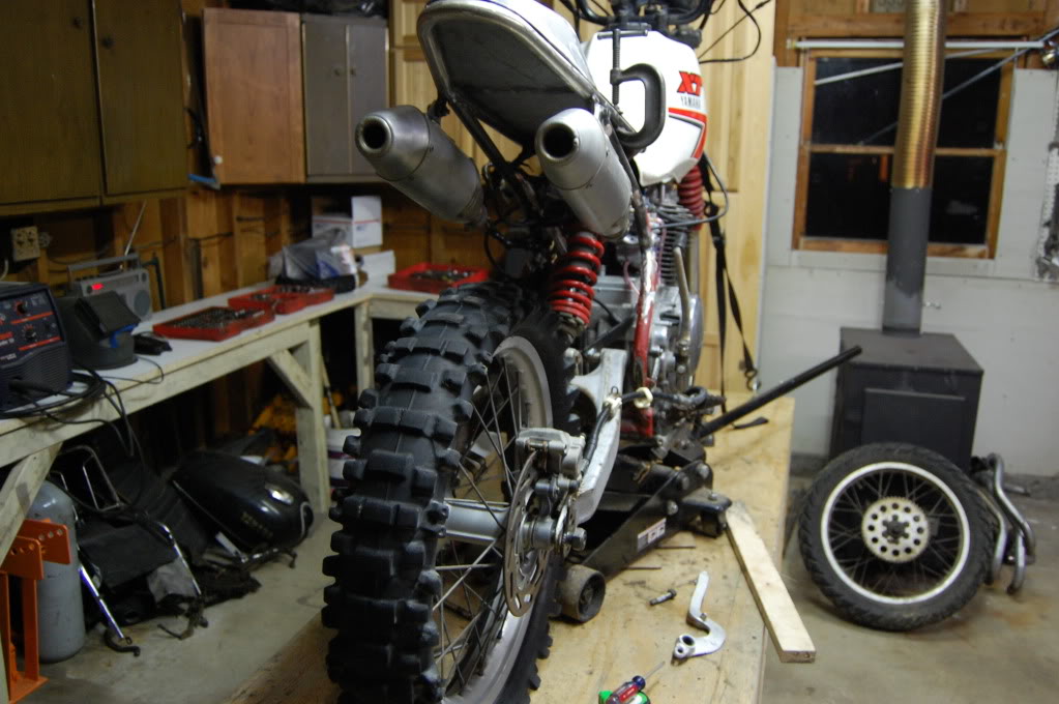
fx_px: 882
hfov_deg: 62.0
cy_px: 352
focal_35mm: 30
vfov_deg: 43.5
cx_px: 530
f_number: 3.8
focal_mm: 20
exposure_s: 1/8
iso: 900
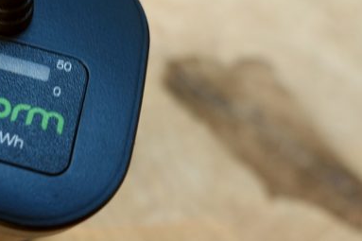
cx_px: 9
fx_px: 472
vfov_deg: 28.6
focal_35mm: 47
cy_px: 104
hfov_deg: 37.8
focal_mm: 8.8
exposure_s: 1/30
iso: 125
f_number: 2.8
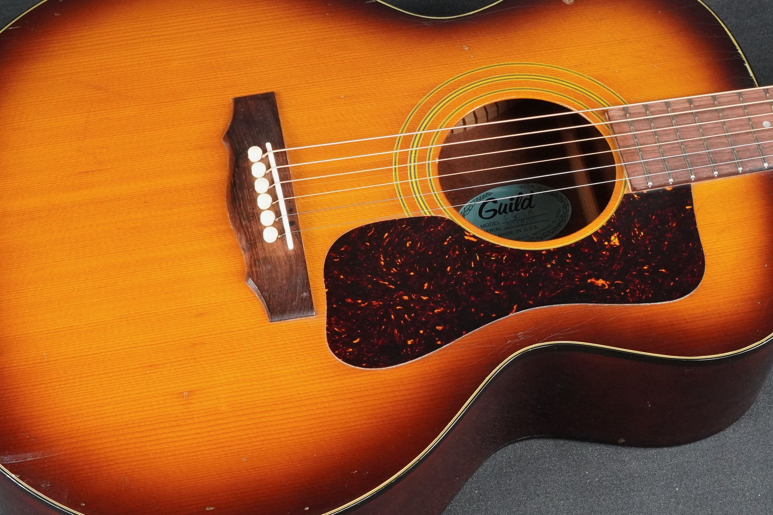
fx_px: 1474
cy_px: 265
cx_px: 399
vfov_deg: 19.8
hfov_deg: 29.4
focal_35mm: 69
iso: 5000
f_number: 11
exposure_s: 1/60
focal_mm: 35
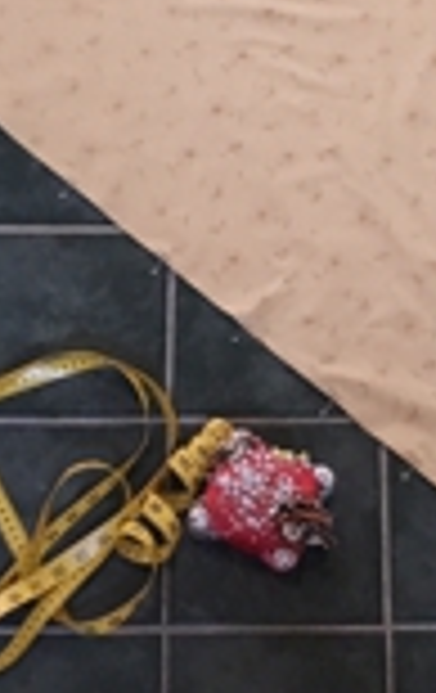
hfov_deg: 15.2
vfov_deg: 23.9
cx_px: 333
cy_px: 477
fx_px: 1626
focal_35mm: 86
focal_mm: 4.15
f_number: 2.2
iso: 500
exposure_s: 1/15
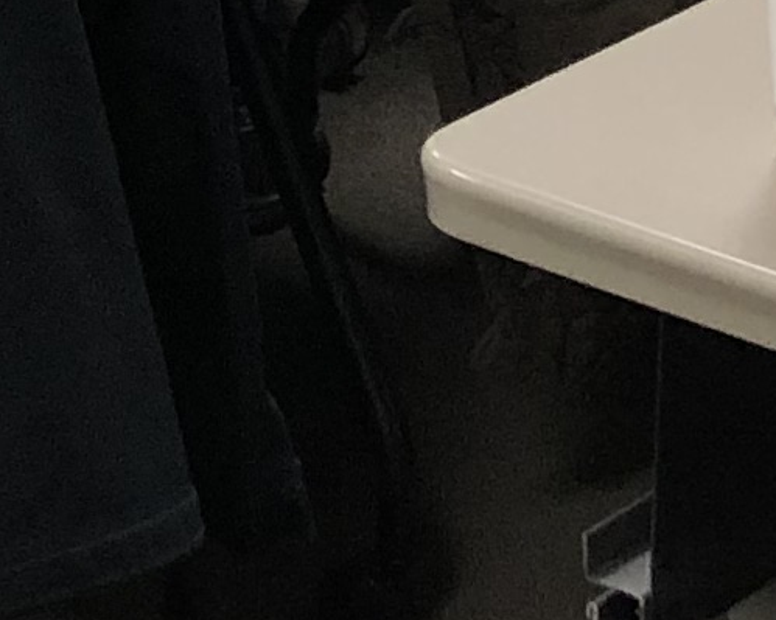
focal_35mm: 221
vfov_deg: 6.3
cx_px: -771
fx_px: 5075
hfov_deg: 8.3
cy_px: -1414
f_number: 1.8
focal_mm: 4
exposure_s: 1/17
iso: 40
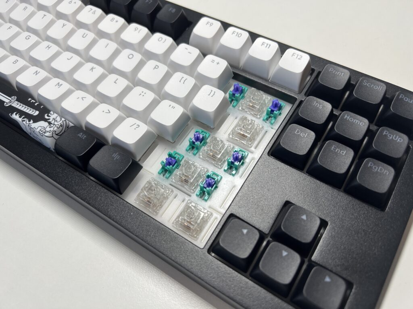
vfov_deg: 53.1
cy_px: 154
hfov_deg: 67.3
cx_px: 206
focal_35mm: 26
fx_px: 310
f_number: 1.5
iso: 50
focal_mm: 5.7
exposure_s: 1/121
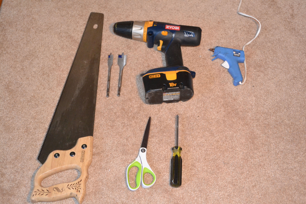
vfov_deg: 22.6
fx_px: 510
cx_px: 153
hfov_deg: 33.4
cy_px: 102
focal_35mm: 60
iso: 3200
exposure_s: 1/60
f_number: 5.3
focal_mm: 40
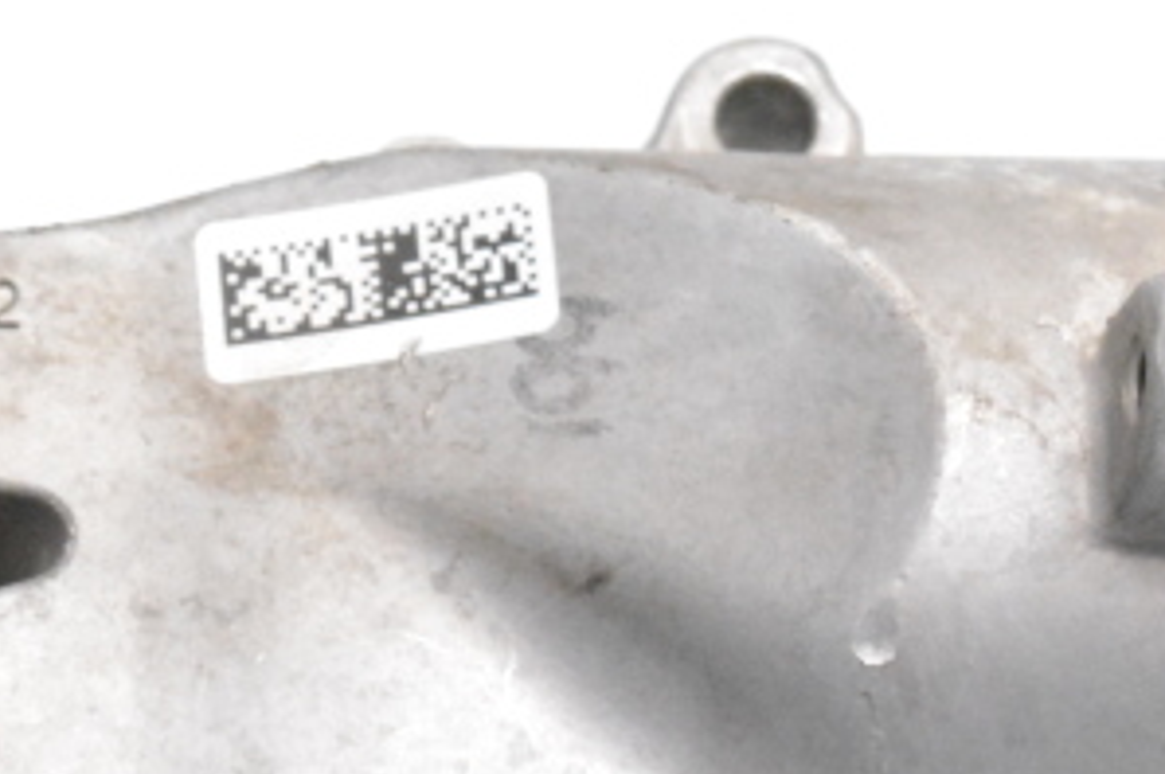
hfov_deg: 7.9
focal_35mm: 258
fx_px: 8340
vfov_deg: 5.3
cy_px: 809
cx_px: -520
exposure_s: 1/500
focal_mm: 50
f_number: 11
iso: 6400
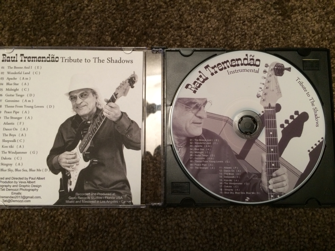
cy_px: 126
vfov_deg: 46.8
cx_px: 168
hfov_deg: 60.0
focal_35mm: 30
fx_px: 290
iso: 200
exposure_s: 1/30
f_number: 2.2
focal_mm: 4.12
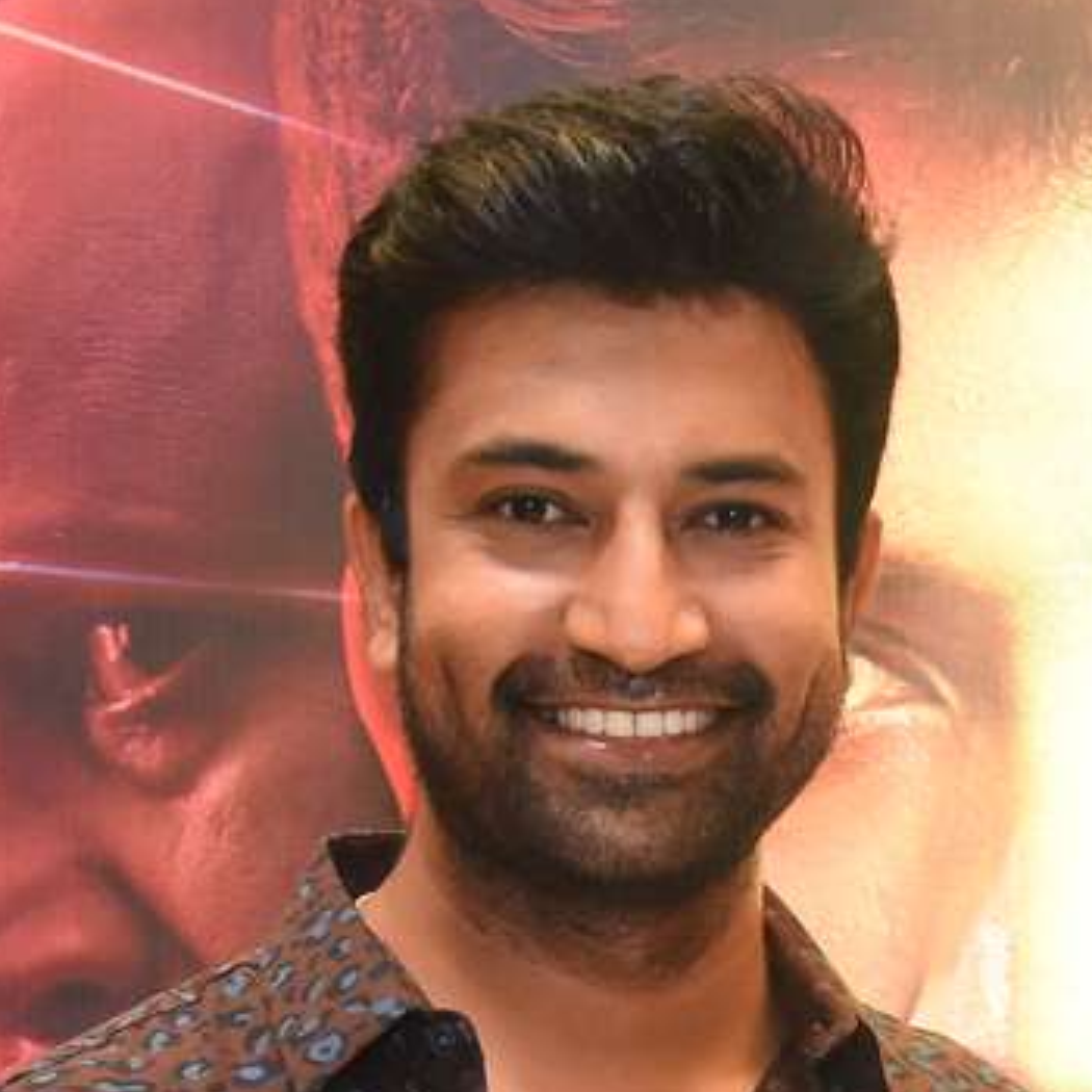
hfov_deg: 11.7
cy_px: 1229
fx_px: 5209
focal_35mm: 146
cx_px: 1379
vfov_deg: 11.8
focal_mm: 25
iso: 2000
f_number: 5
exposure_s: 1/100
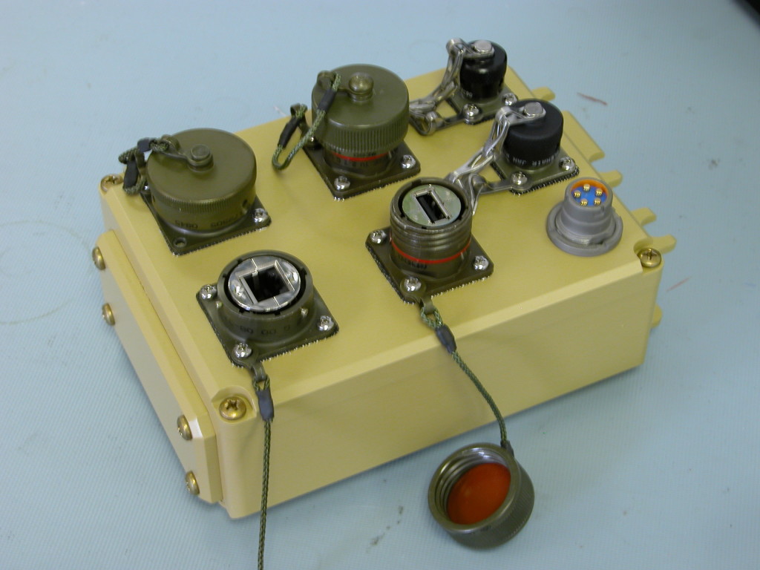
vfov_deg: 18.9
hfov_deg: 25.0
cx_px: 380
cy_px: 285
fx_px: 1713
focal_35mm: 78
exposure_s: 1/3.9
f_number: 6.1
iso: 124
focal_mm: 19.9
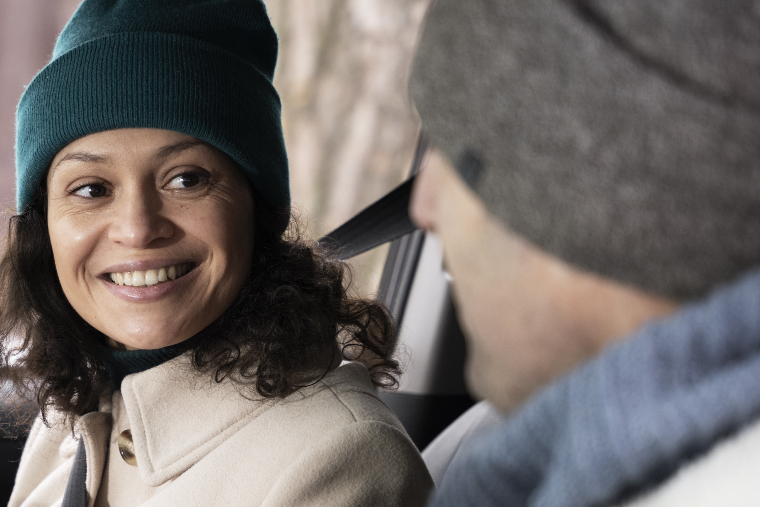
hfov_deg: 13.2
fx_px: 3251
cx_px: 101
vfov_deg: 8.9
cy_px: 433
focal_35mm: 154
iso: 320
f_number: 2.8
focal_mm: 70
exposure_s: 1/125
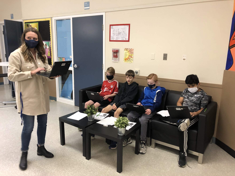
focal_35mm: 28
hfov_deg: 63.4
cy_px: 88
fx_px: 190
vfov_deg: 49.7
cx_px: 118
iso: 50
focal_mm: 3.99
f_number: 1.8
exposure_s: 1/15
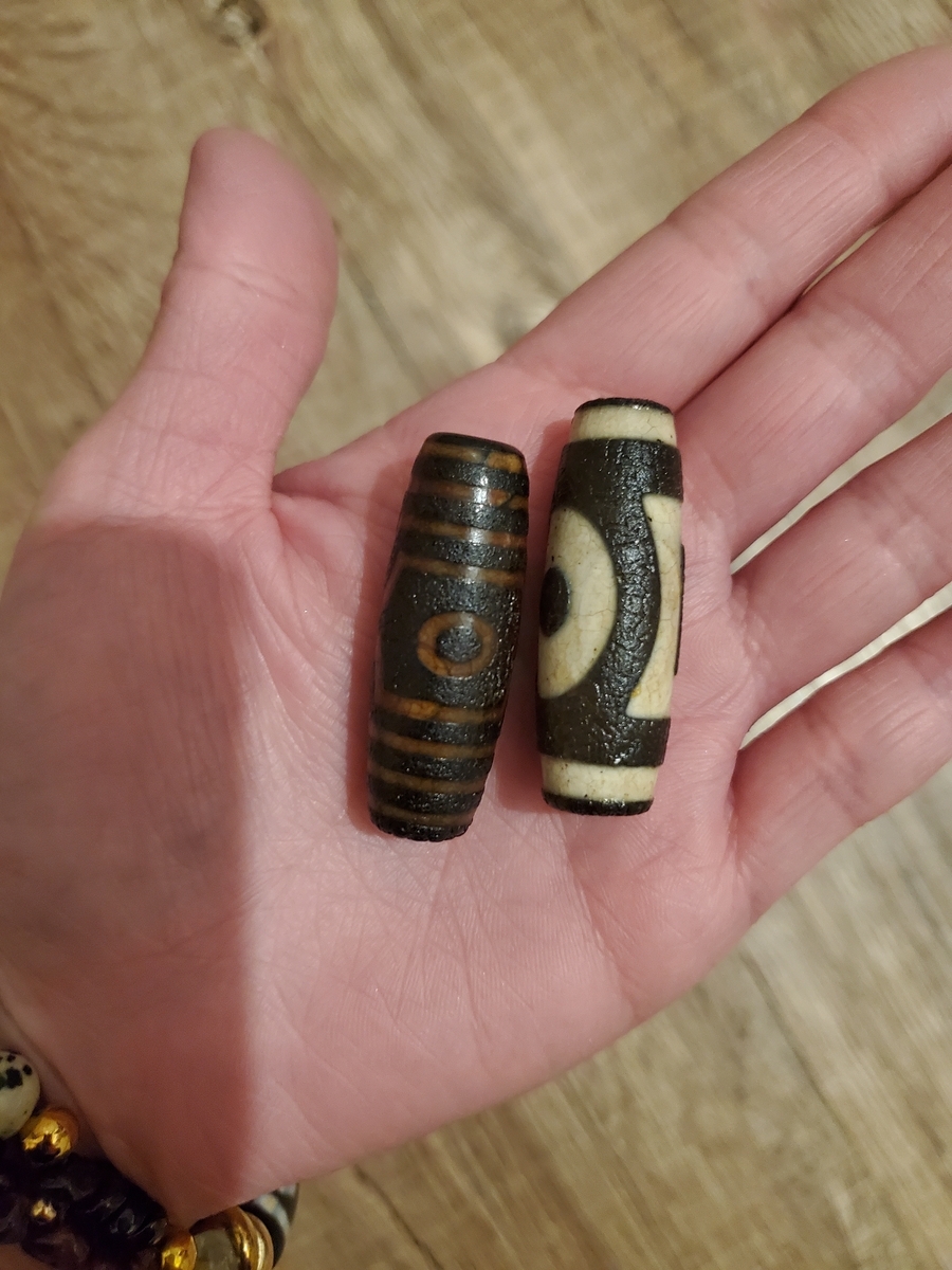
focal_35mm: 26
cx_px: 476
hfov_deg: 53.1
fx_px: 953
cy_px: 635
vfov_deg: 67.3
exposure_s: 1/33
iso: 640
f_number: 1.5
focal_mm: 4.3
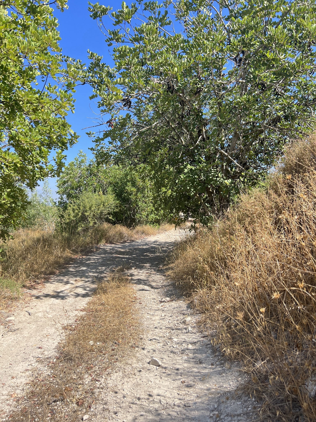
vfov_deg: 67.3
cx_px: 158
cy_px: 211
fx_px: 316
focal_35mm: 26
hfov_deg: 53.1
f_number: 1.5
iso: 50
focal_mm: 5.7
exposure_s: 1/1621
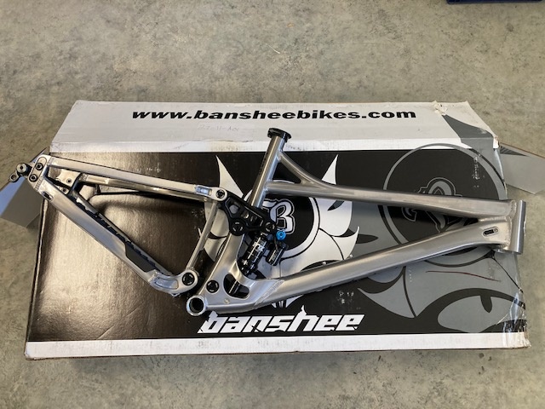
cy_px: 204
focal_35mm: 28
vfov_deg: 49.7
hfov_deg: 63.4
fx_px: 441
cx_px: 272
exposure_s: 1/60
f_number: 1.8
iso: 125
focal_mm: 3.99
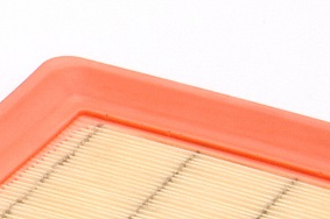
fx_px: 4677
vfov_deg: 2.7
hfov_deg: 3.9
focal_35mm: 511
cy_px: 174
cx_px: -561
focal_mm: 45
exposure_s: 1/100
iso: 100
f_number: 18
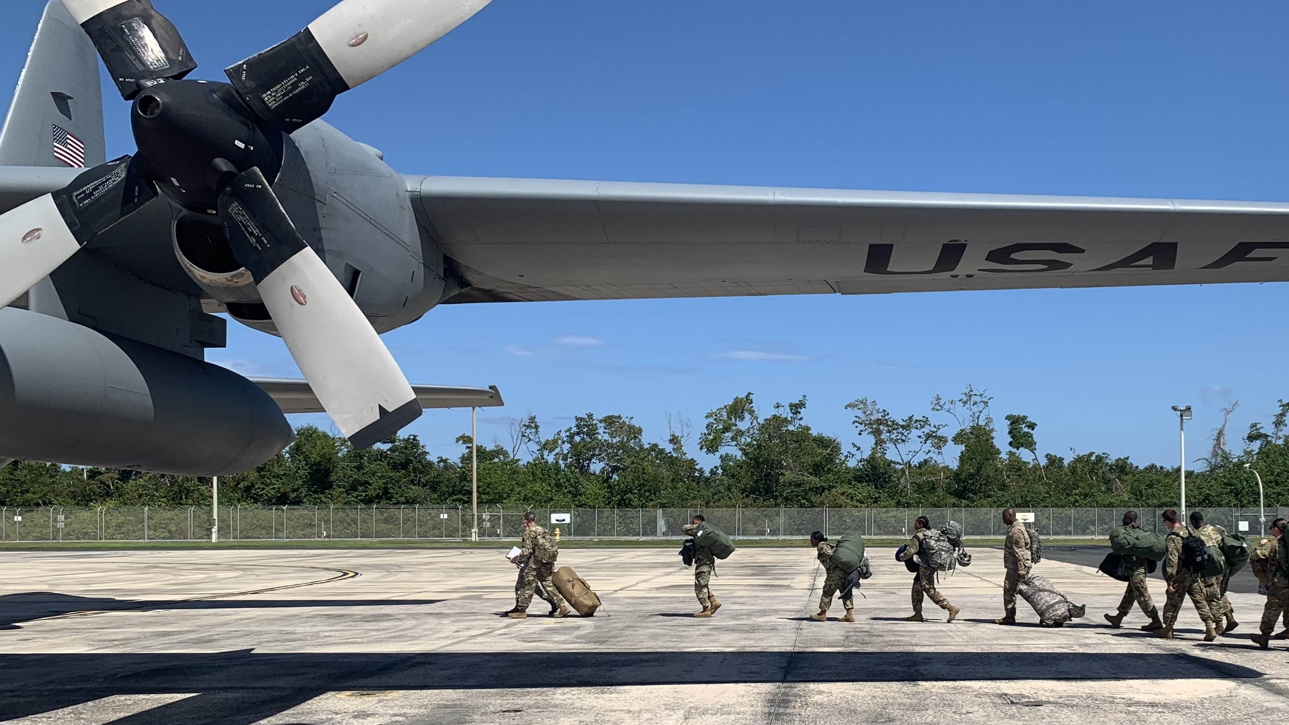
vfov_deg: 29.4
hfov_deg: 49.6
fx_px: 1367
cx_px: 864
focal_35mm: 40
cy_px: 516
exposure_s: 1/3401
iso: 25
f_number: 1.8
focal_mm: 4.25
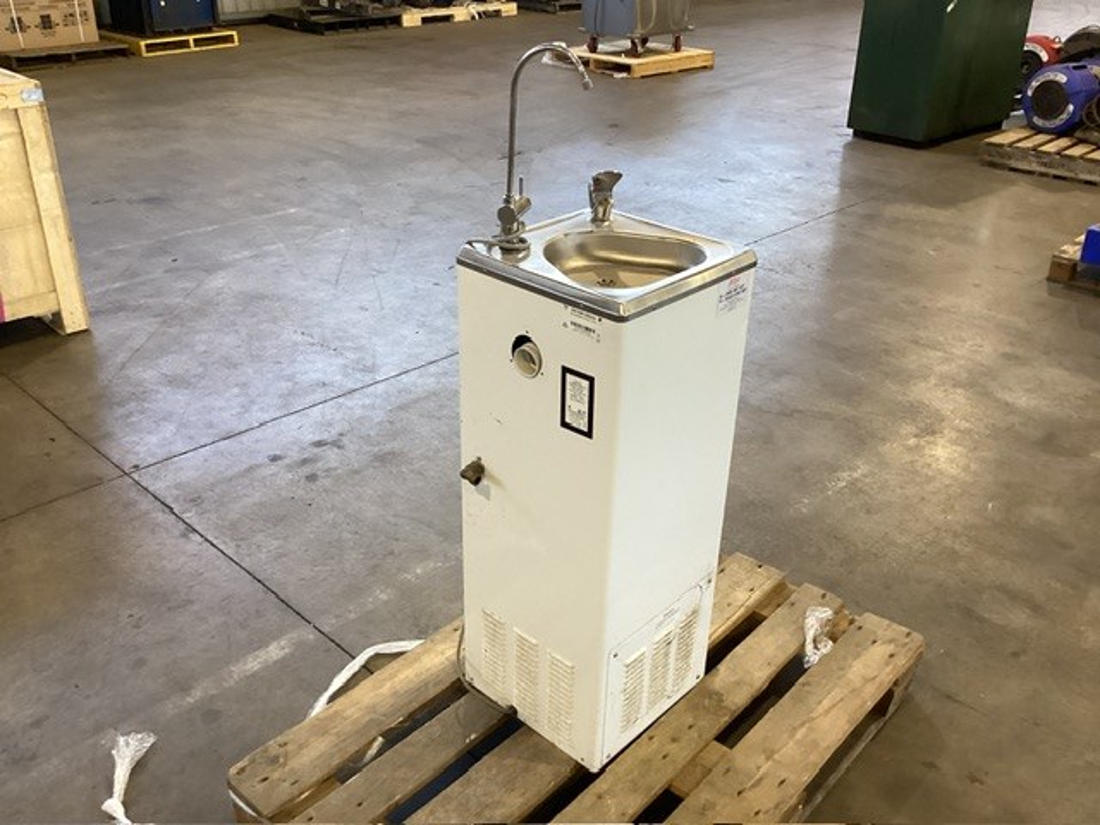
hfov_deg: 58.4
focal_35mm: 31
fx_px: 985
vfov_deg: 45.4
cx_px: 550
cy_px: 412
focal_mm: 3.3
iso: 200
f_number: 2.4
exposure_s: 1/60
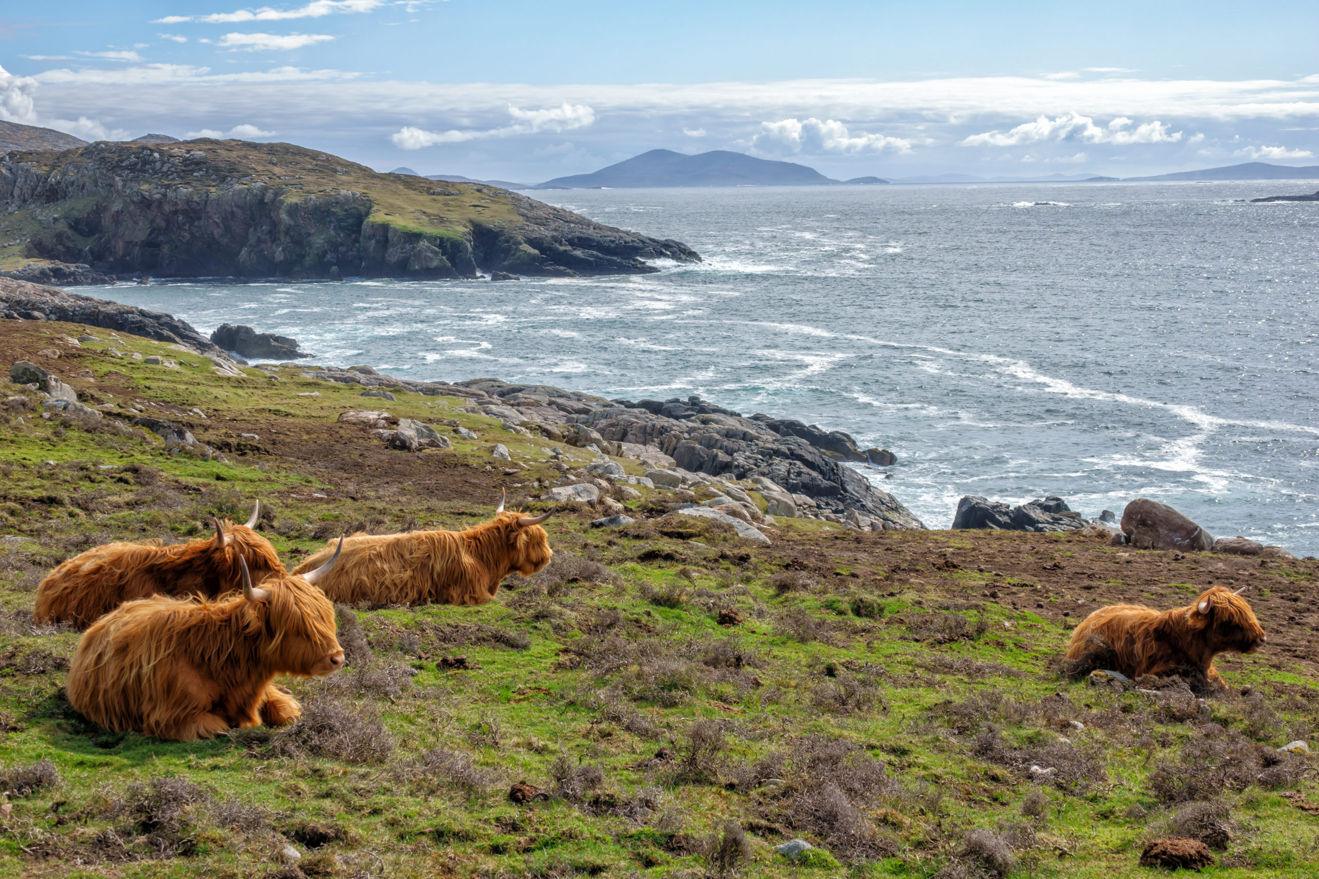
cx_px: 660
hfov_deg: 38.2
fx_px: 1905
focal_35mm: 52
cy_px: 440
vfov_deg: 26.0
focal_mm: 18.9
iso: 100
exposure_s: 1/640
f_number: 4
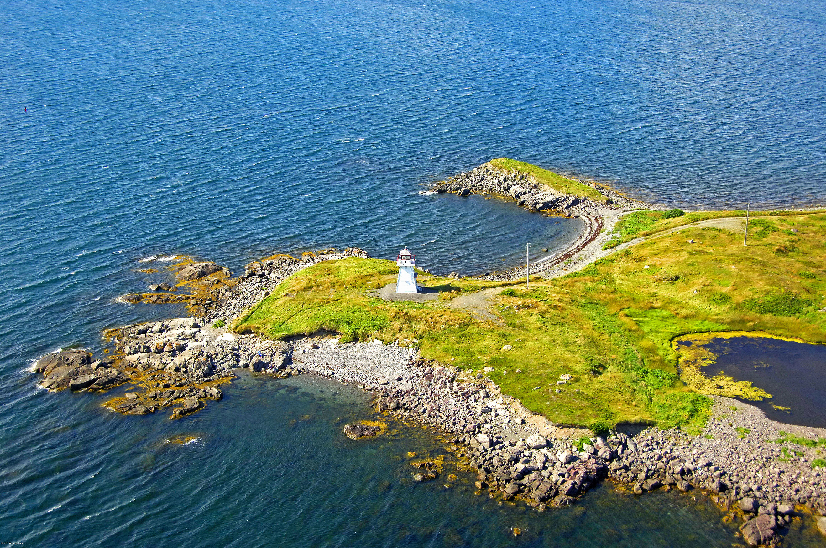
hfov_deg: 41.2
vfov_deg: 28.0
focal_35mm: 48
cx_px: 413
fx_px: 1100
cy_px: 274
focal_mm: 32
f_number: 5.3
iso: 400
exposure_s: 1/1000
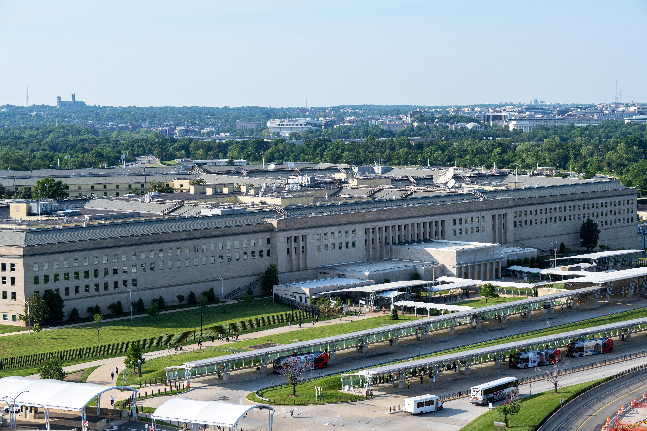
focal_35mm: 70
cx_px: 324
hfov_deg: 28.8
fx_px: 1258
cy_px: 216
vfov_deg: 19.5
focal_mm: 70
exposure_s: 1/1600
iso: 400
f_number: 5.6
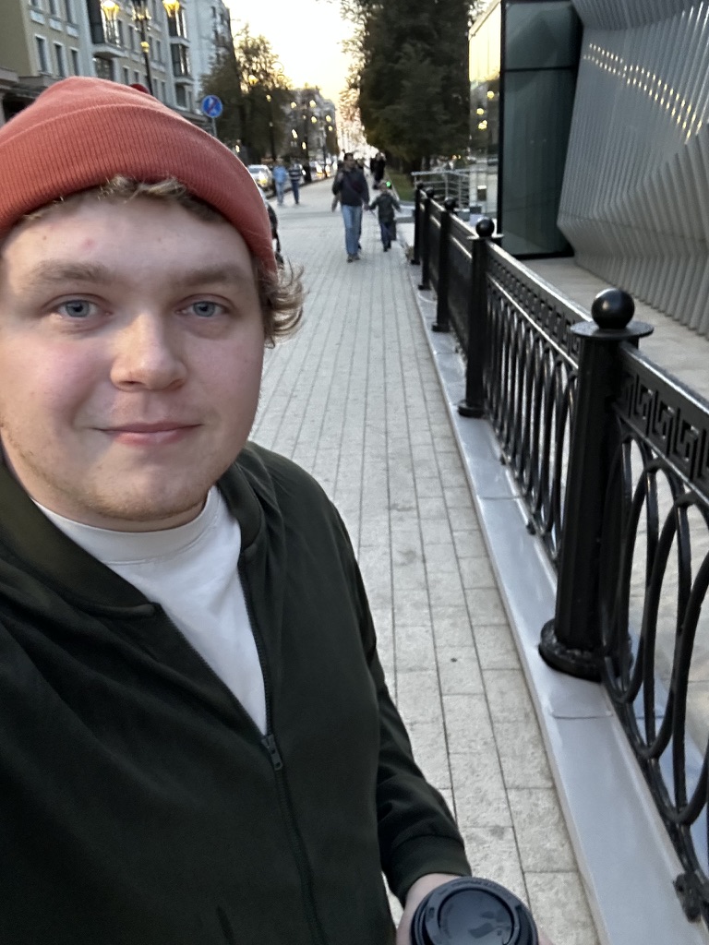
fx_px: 819
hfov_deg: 46.8
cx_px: 354
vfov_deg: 60.0
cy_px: 472
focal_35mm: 30
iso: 320
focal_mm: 2.69
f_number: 1.9
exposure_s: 1/47
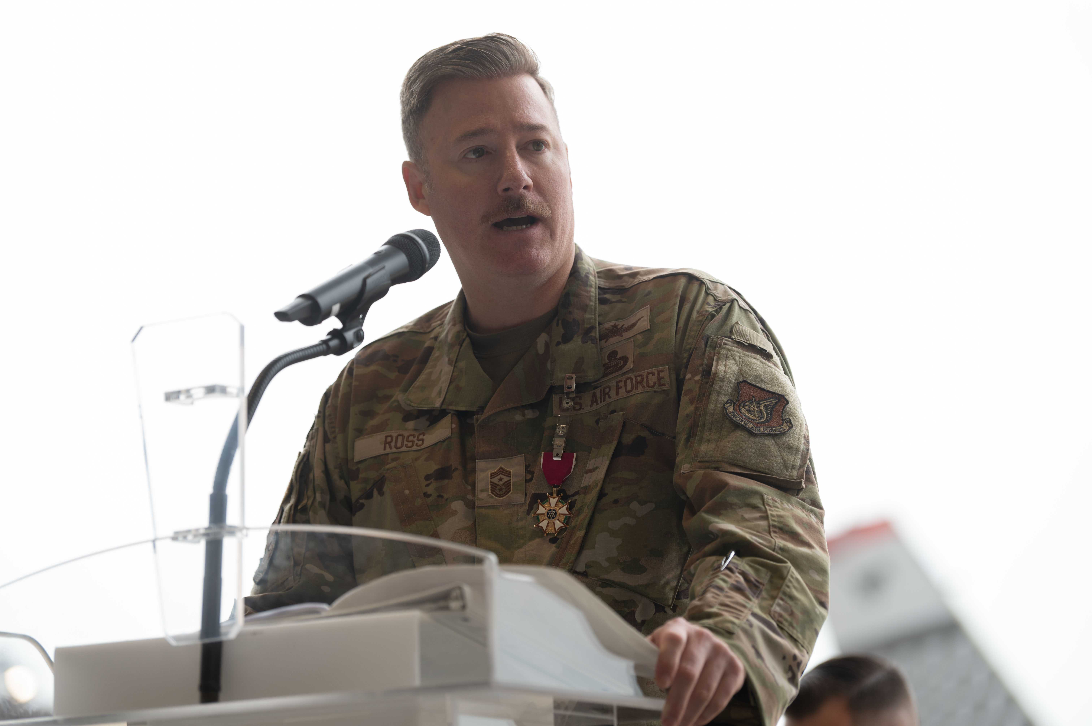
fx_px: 4547
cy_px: 363
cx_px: 546
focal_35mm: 150
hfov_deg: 13.7
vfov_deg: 9.1
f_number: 3.5
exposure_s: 1/160
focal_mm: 150
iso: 125
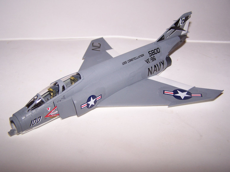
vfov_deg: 37.7
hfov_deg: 49.0
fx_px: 252
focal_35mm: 38
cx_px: 115
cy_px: 86
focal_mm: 6.3
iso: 80
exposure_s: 1/60
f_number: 2.8
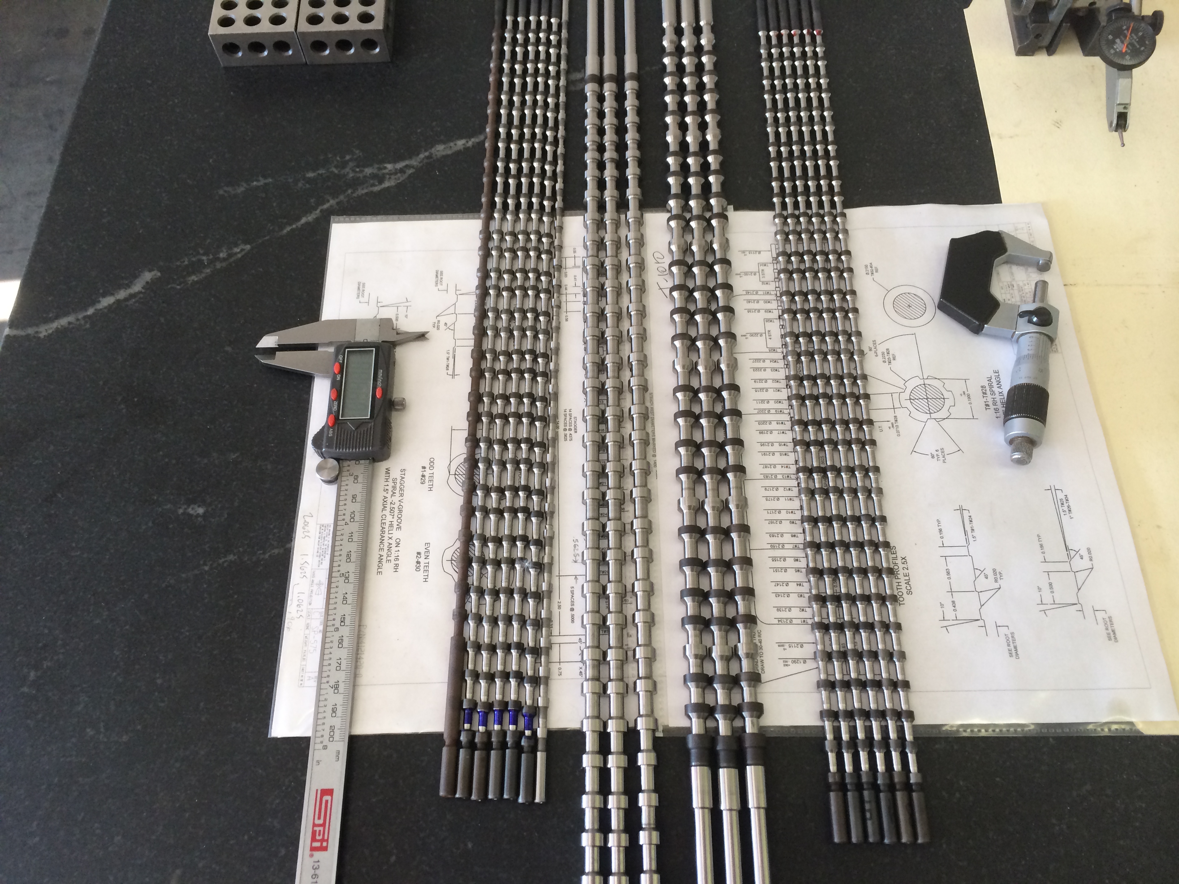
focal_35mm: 30
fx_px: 1022
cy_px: 442
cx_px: 590
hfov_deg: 60.0
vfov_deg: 46.8
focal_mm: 4.12
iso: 50
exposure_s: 1/30
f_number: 2.2
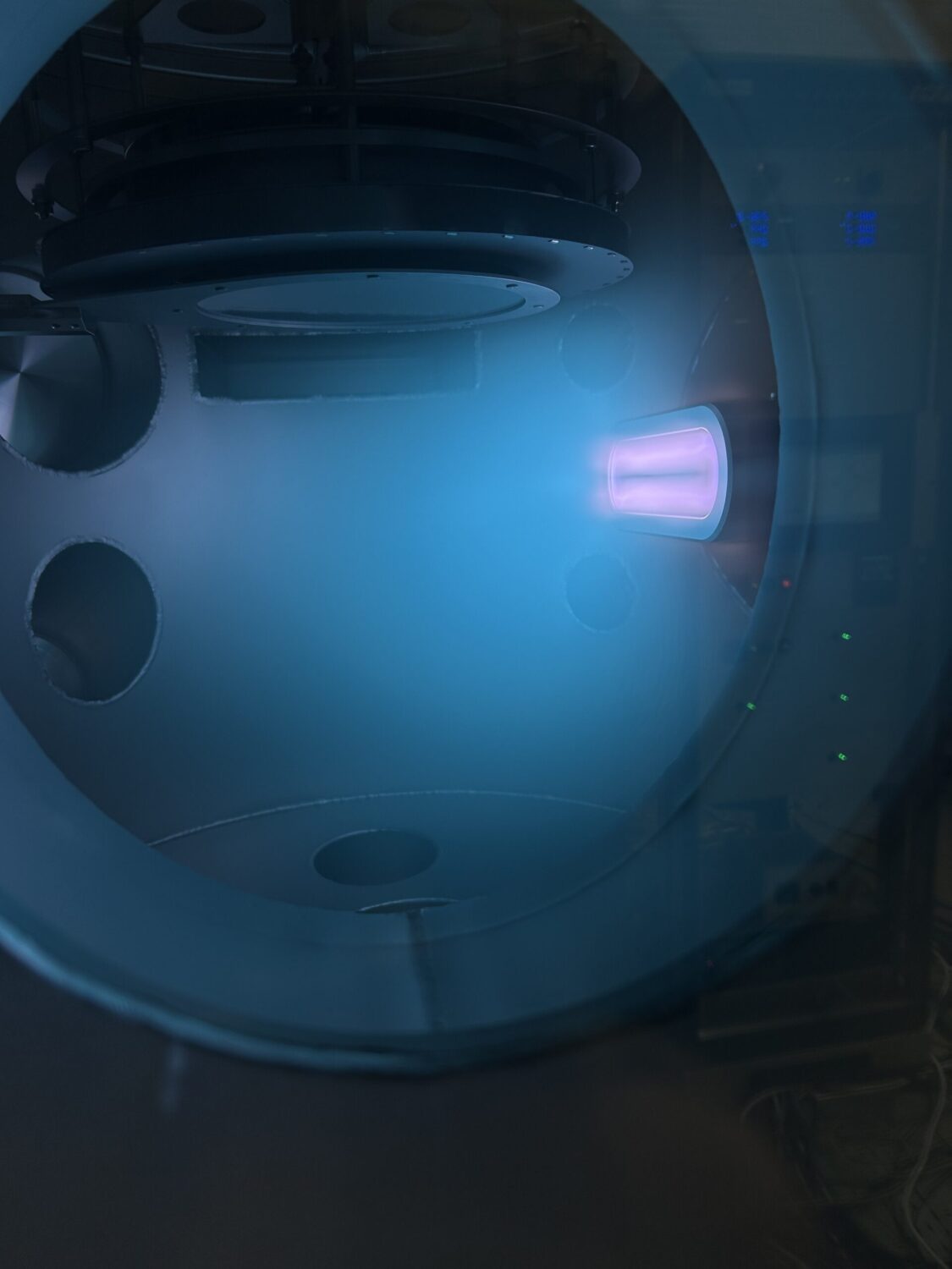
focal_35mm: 26
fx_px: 953
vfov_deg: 67.3
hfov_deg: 53.1
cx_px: 476
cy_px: 634
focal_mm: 5.7
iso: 40
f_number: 1.5
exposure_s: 1/283
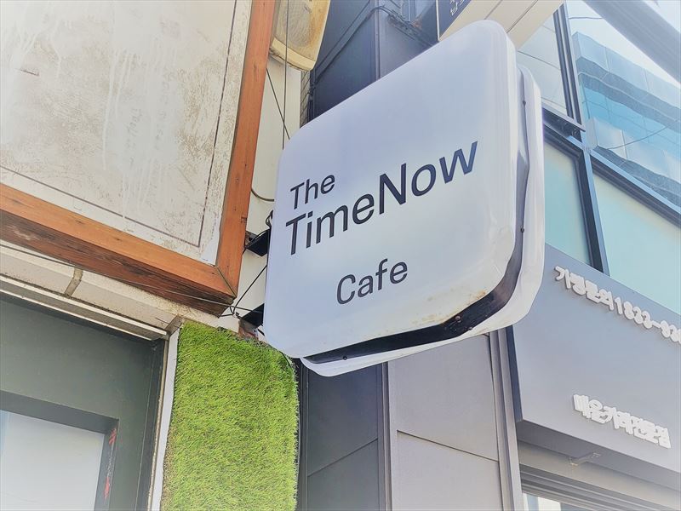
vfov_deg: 53.1
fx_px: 511
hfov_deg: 67.3
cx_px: 340
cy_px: 256
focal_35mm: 26
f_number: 1.8
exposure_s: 1/266
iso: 50
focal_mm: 4.25
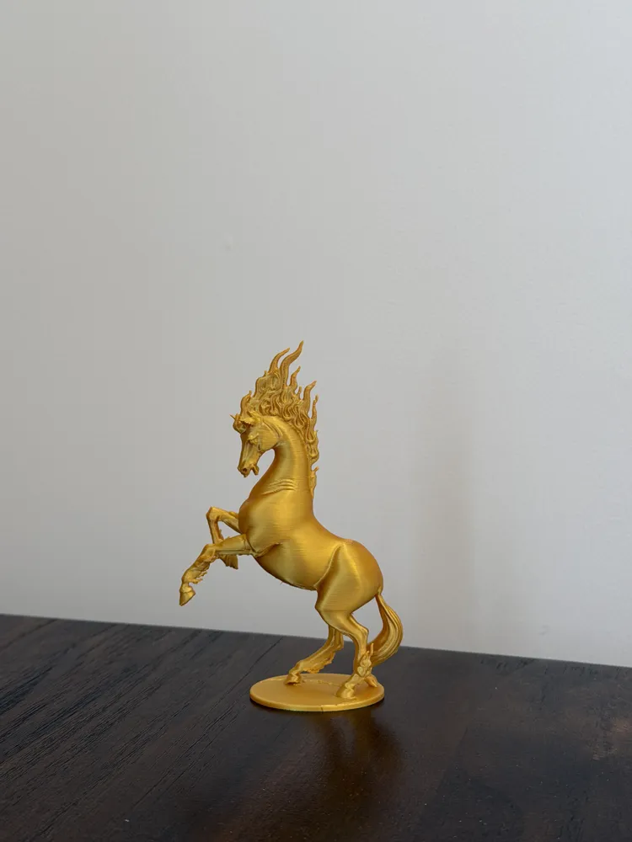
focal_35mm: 48
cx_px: 316
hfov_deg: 30.3
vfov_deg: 39.7
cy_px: 421
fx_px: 1168
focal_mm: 6.76
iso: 80
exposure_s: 1/118
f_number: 1.78
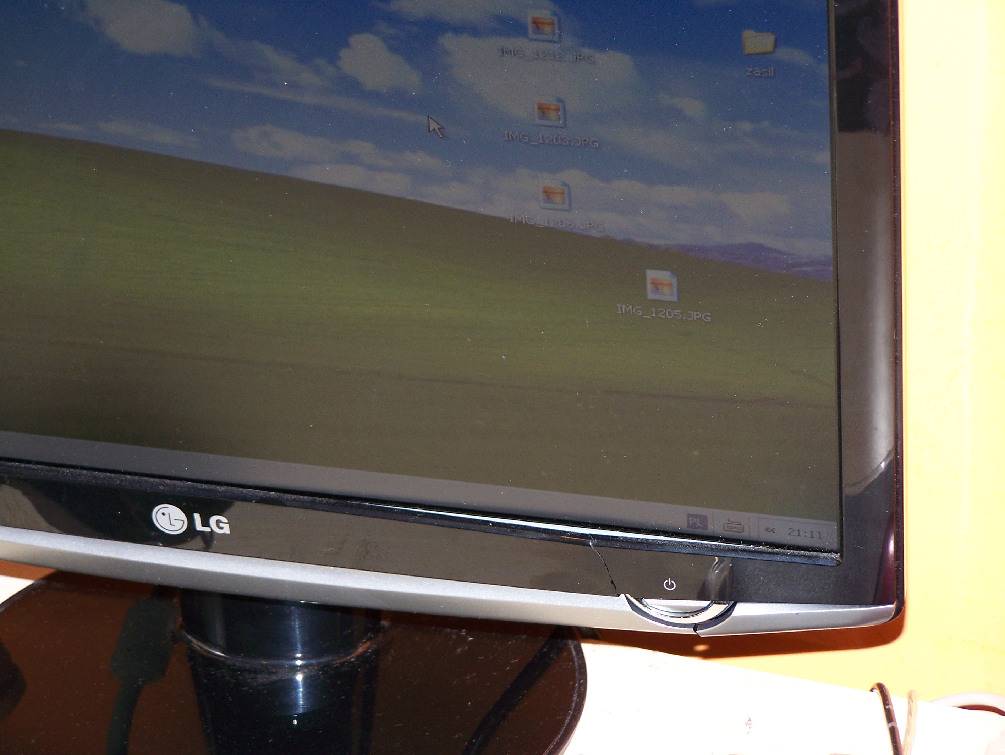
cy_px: 378
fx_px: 3719
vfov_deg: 11.6
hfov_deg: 15.4
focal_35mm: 128
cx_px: 502
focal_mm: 21.2
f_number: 3.2
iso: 80
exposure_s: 1/100
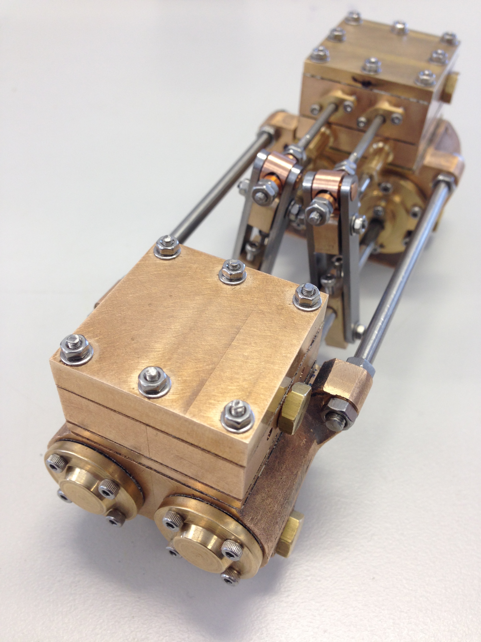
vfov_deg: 55.4
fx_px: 611
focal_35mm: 33
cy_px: 321
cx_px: 240
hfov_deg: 42.9
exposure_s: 1/30
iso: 50
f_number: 2.4
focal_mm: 4.12
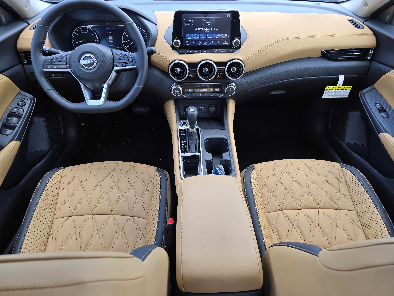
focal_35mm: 23
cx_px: 197
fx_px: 262
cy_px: 148
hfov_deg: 73.9
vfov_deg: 58.9
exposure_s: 1/180
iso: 32
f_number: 1.7
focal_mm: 6.3
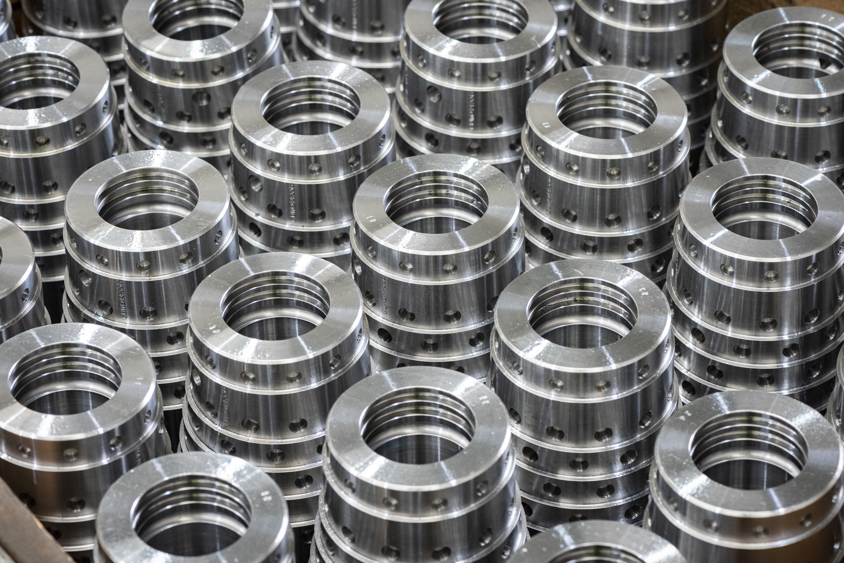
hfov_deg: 19.5
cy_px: 282
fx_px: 2462
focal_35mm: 105
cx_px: 422
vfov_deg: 13.1
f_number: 9
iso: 2500
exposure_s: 1/100
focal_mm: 105
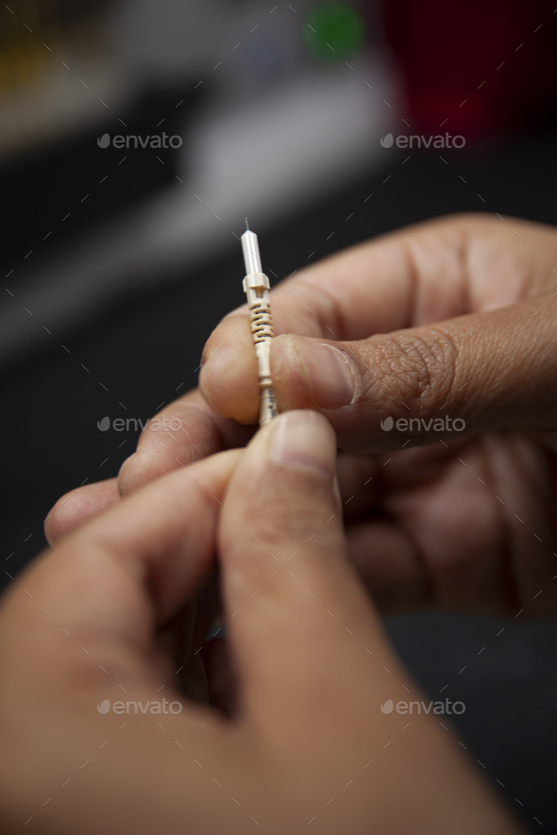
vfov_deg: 27.0
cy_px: 418
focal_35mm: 75
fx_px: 1740
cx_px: 278
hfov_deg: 18.2
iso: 200
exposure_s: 1/40
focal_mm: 50
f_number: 2.8
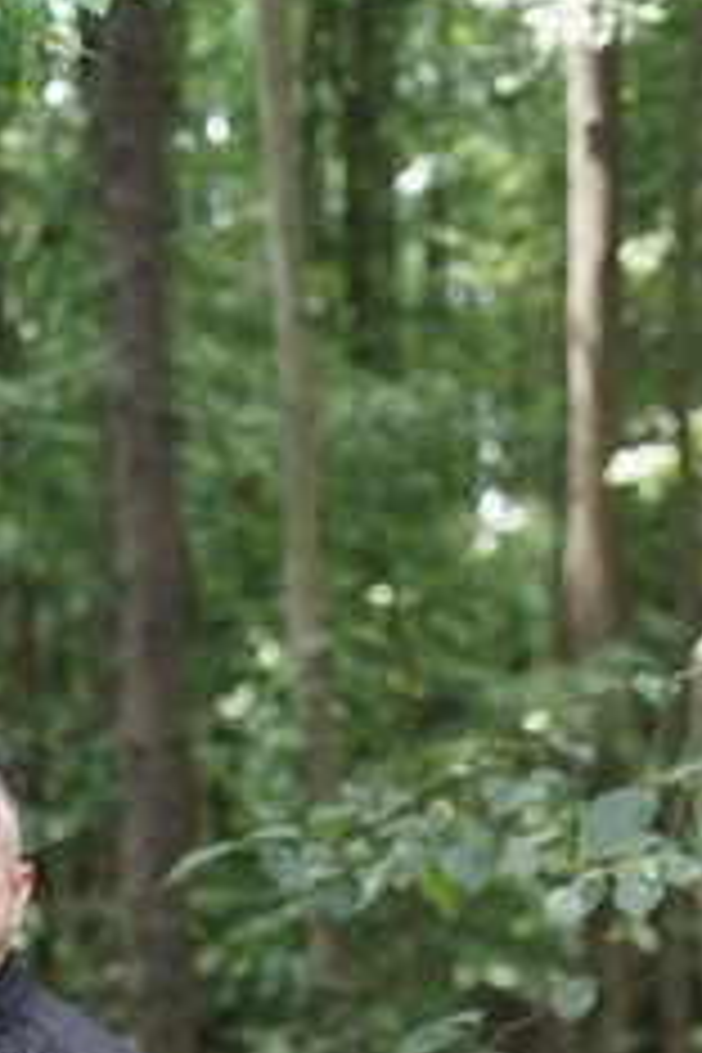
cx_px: -153
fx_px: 4504
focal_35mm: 154
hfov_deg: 8.8
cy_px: 1593
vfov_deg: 12.6
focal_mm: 50
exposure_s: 1/125
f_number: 2.5
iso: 320
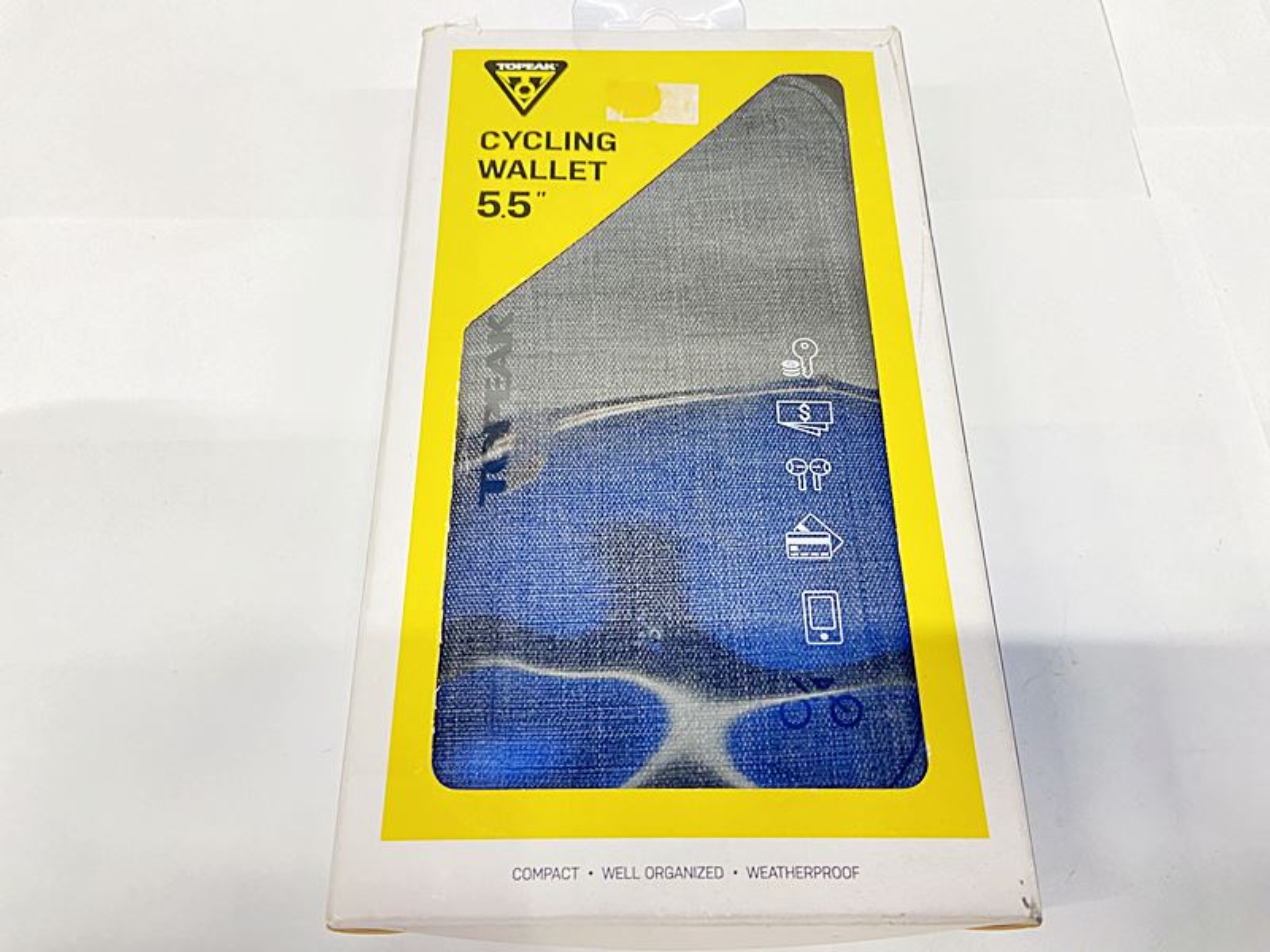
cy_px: 476
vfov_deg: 53.1
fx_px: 954
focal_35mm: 26
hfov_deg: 67.3
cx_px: 635
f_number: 1.8
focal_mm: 4.25
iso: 160
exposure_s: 1/50
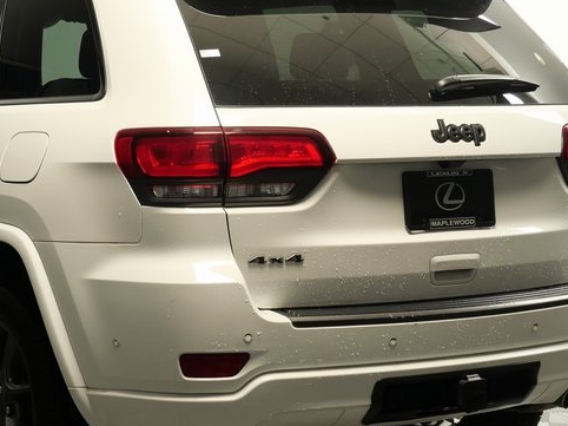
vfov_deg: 17.3
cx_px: 185
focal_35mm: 85
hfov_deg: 22.9
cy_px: 232
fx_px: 1394
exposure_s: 1/200
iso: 250
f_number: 5
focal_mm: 20
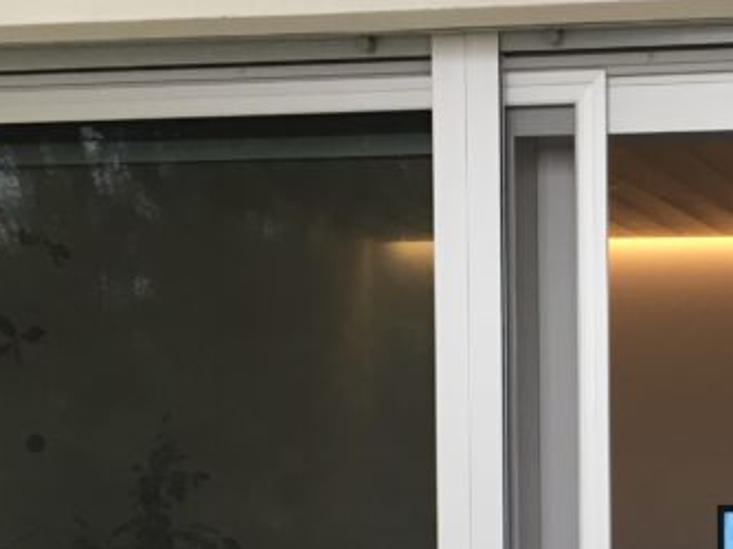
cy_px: 610
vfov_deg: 16.1
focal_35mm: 89
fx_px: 1883
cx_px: 742
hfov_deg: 21.2
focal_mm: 4.15
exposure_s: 1/33
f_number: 2.2
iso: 25
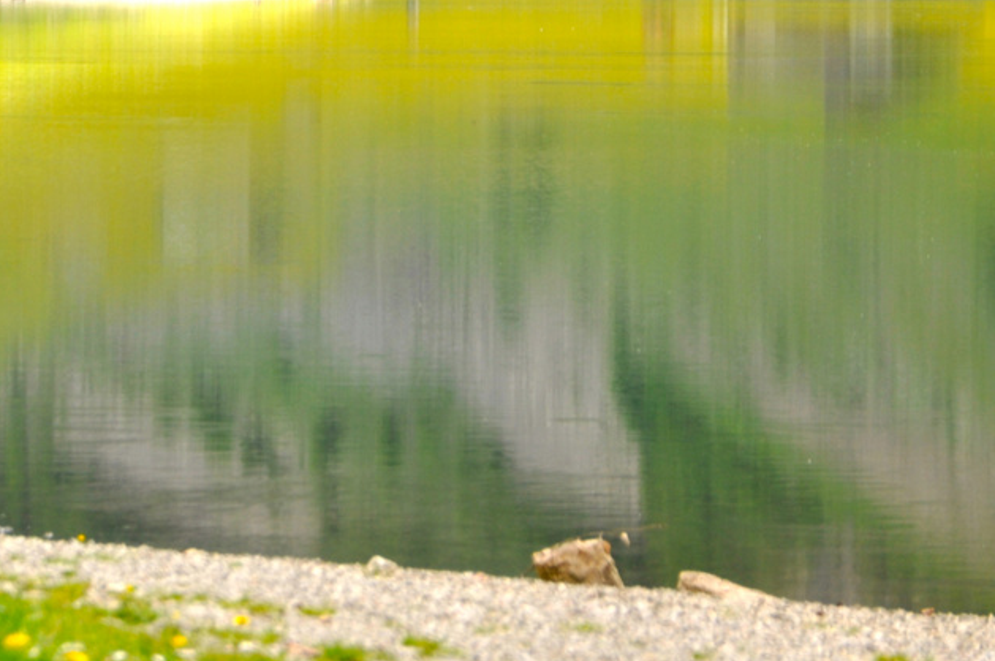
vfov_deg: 3.4
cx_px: 370
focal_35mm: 407
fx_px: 11245
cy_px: -22
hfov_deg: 5.1
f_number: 5.6
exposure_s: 1/200
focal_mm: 105
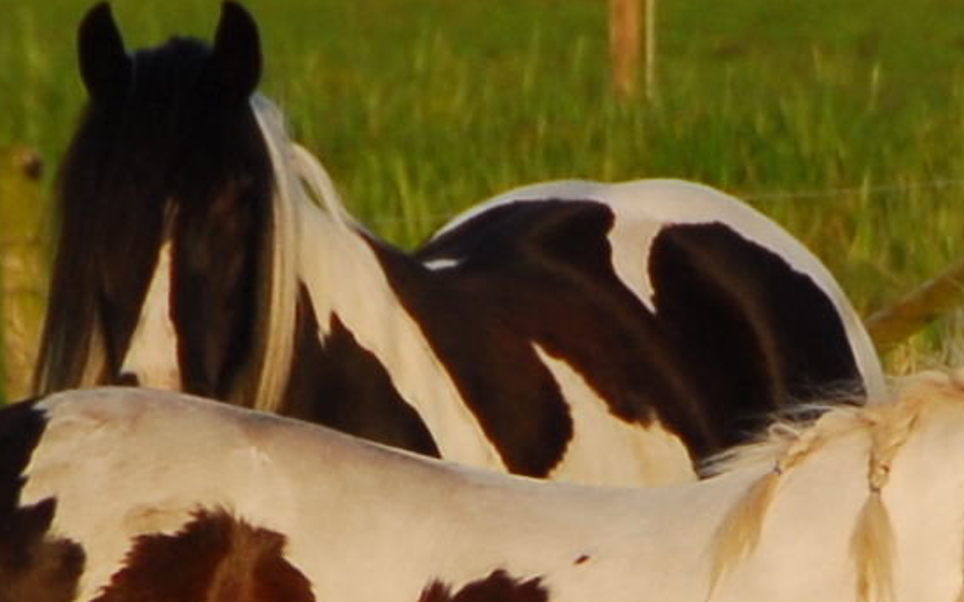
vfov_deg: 1.4
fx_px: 24321
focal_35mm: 926
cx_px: 573
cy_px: 876
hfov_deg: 2.3
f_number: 7.1
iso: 100
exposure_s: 1/200
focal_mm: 200
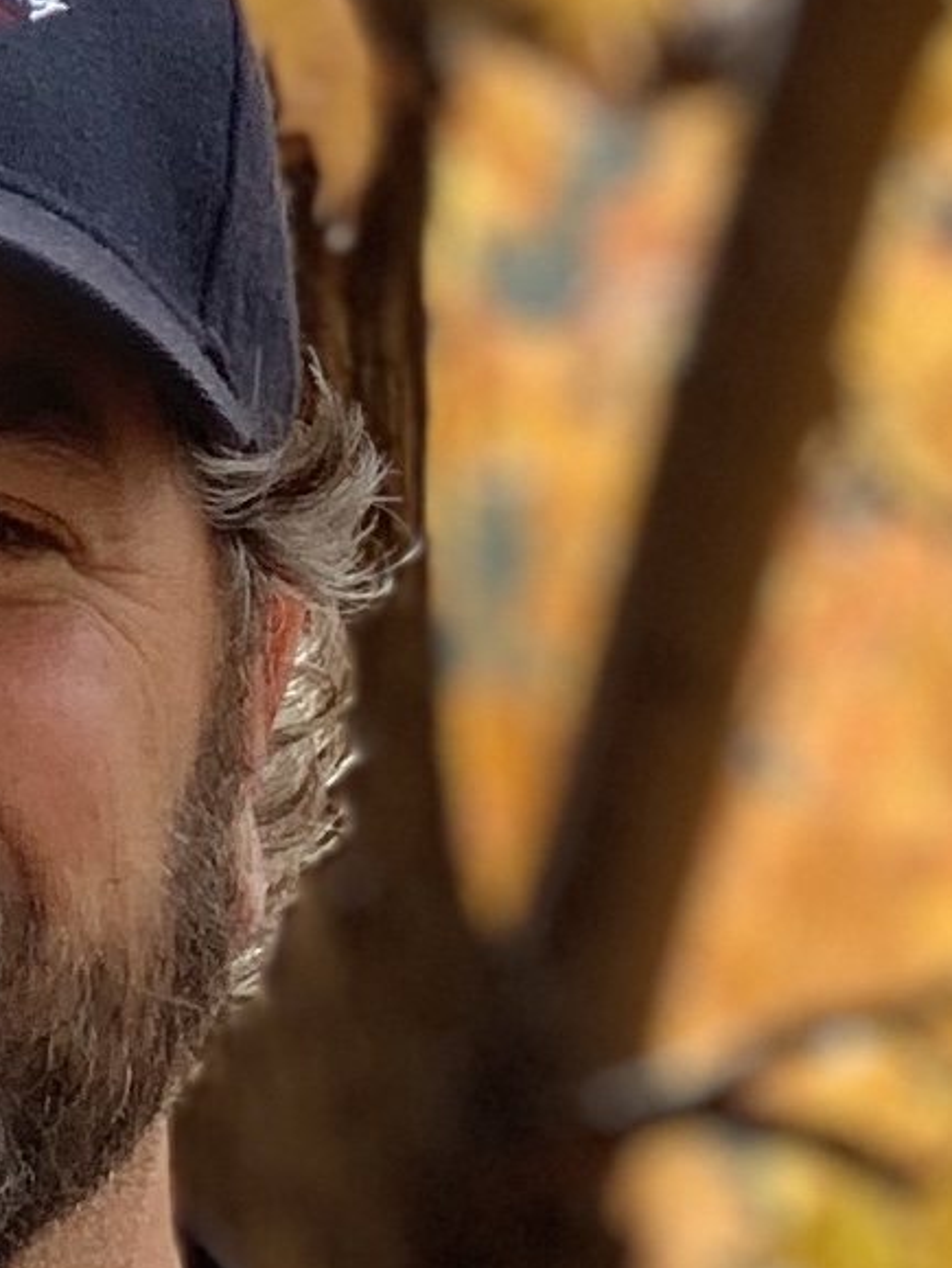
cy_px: 1525
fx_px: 6520
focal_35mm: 178
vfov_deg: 10.9
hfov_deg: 8.3
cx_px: -208
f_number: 2.4
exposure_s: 1/122
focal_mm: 6
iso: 25
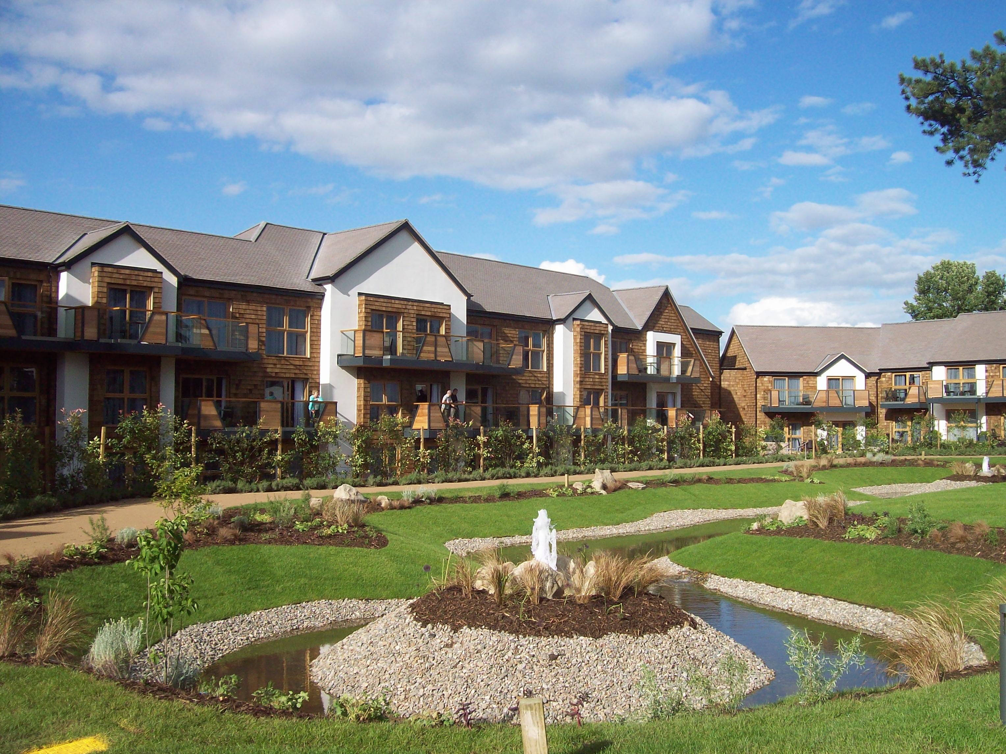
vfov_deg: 39.7
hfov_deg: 51.4
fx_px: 1046
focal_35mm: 36
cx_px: 503
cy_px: 377
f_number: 4.8
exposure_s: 1/490
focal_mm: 6
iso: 80
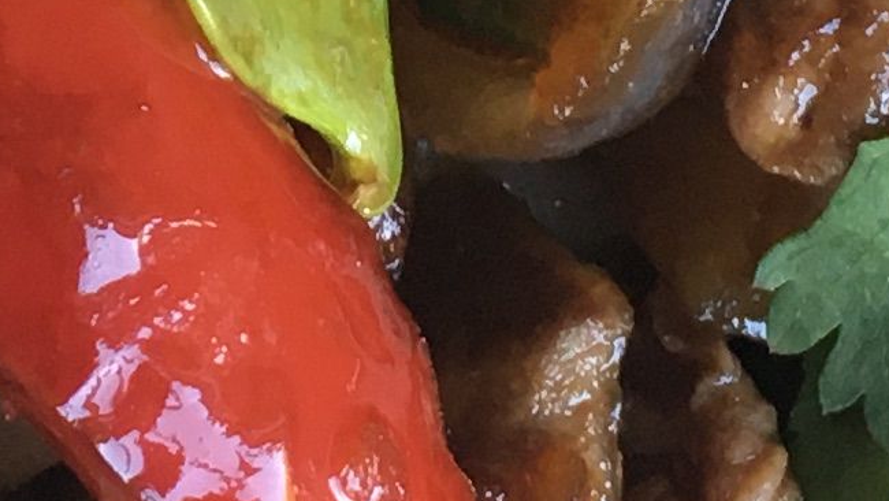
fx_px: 4621
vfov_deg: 5.9
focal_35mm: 196
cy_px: -715
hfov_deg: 10.8
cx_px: -131
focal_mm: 4.15
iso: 80
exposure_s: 1/33
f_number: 2.2
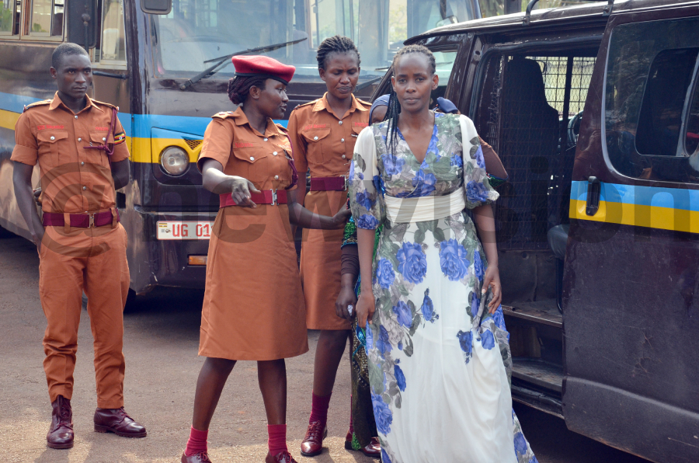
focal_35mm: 87
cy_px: 232
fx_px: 1686
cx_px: 350
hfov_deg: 23.4
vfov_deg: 15.6
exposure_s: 1/640
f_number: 6.3
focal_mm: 58
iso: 800
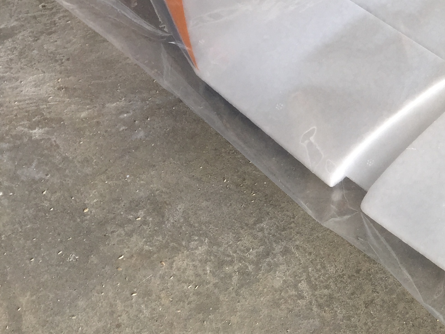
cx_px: 545
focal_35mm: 72
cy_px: 208
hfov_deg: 24.3
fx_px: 925
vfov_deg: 20.4
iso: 32
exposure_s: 1/100
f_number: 2.2
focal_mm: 4.15
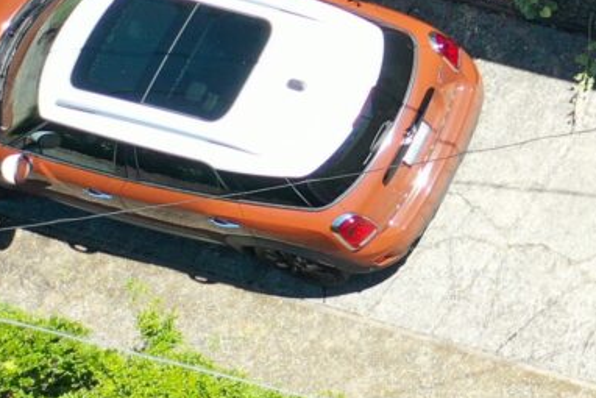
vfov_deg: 8.7
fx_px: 2484
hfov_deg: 11.5
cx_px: 1381
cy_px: -405
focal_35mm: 150
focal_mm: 10.26
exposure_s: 1/50
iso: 100
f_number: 3.2
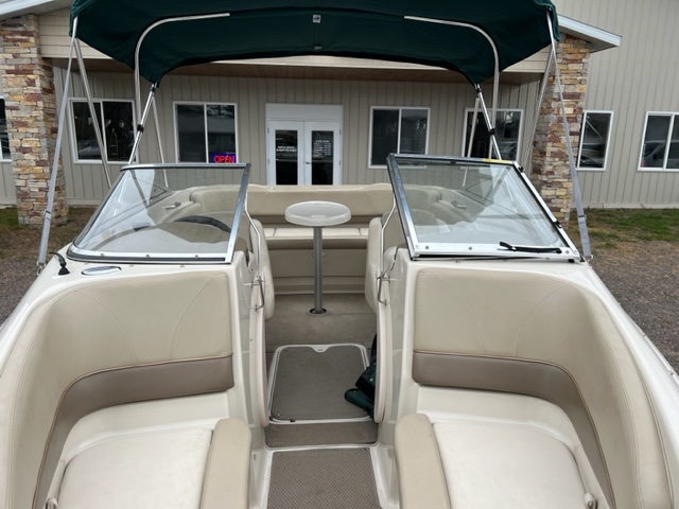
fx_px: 510
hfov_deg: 67.3
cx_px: 340
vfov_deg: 53.1
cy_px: 254
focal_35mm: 26
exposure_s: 1/1171
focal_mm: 5.7
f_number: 1.5
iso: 50
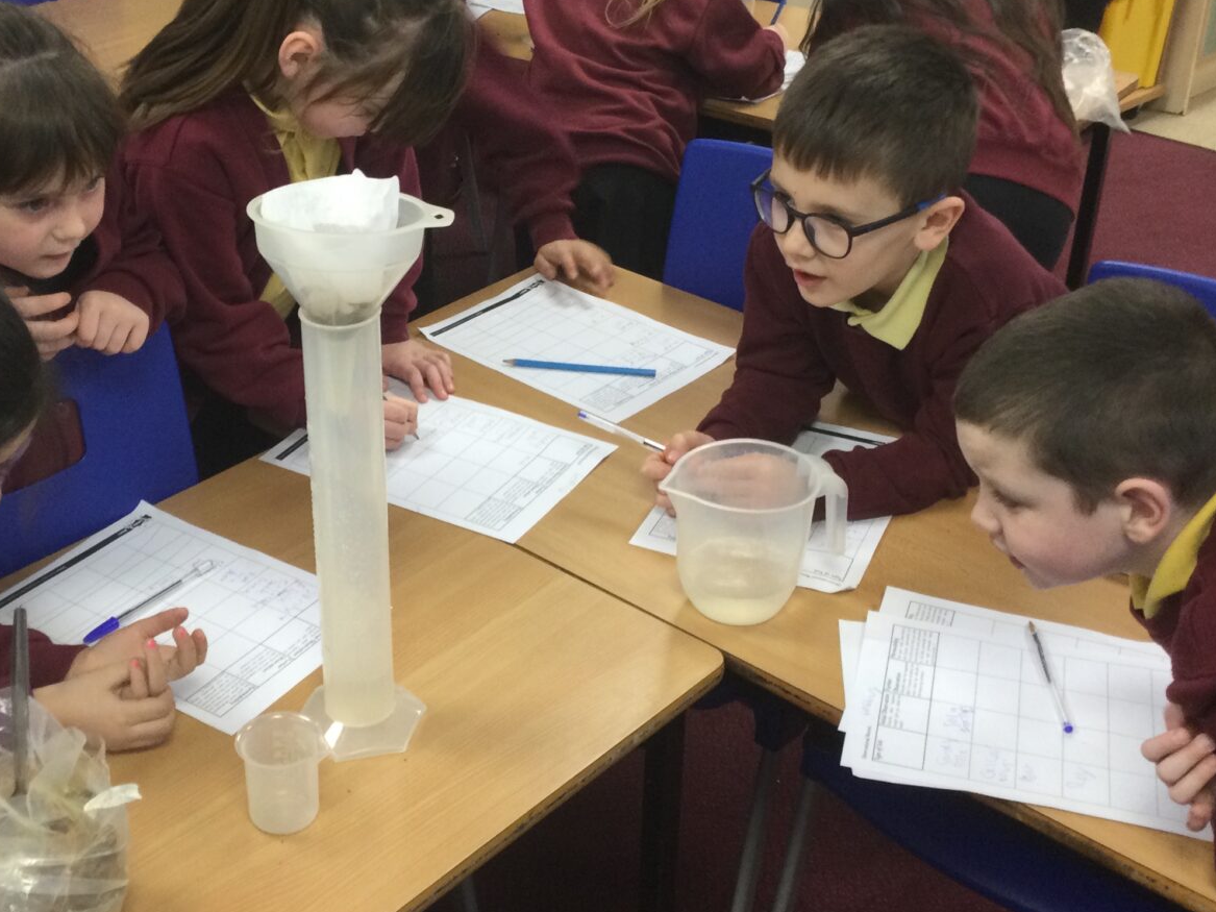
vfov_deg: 28.5
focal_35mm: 51
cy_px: 419
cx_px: 504
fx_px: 1791
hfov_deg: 37.4
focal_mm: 3.3
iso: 100
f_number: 2.4
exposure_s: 1/33
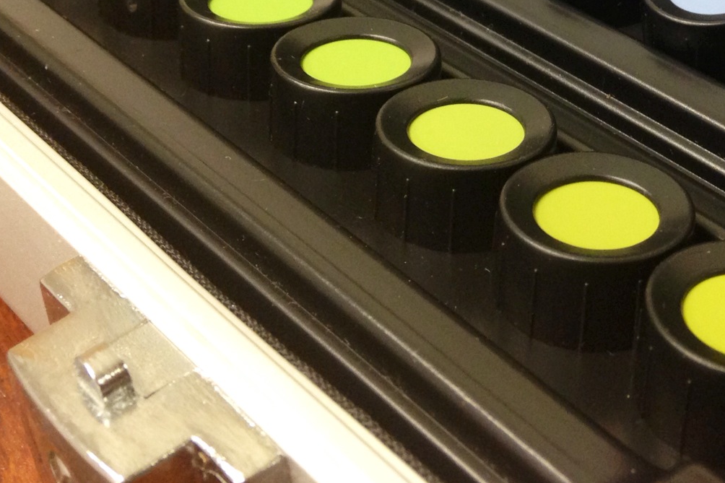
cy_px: -62
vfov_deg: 18.6
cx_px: 618
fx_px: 1409
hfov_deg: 28.0
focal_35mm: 70
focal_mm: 4.12
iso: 160
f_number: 2.4
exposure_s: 1/20
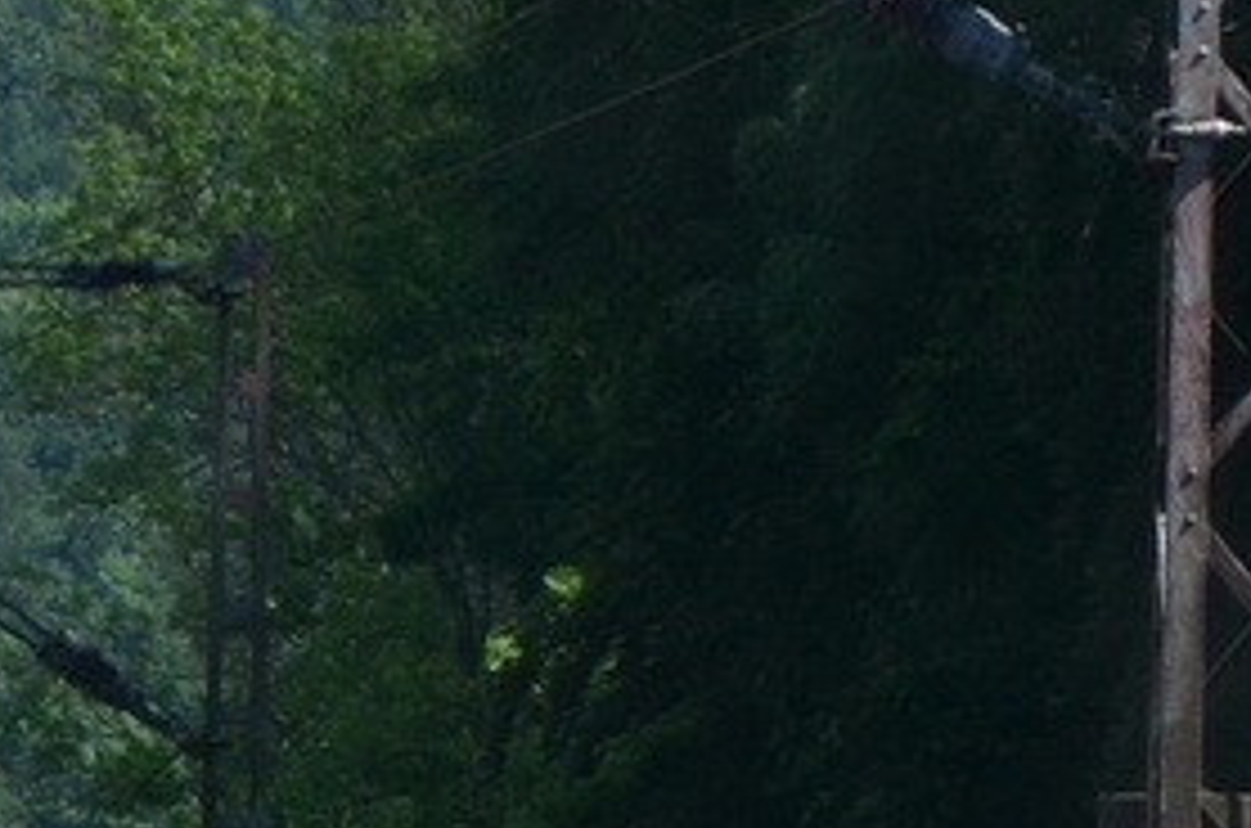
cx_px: -1645
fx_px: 24408
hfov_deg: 2.9
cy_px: 1035
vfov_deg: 1.9
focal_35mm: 704
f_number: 8
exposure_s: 1/800
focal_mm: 80
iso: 250
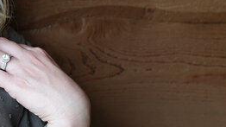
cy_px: -4
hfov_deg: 9.0
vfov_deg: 5.0
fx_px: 1437
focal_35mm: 240
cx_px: 52
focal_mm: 50
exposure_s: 1/160
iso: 400
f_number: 3.2
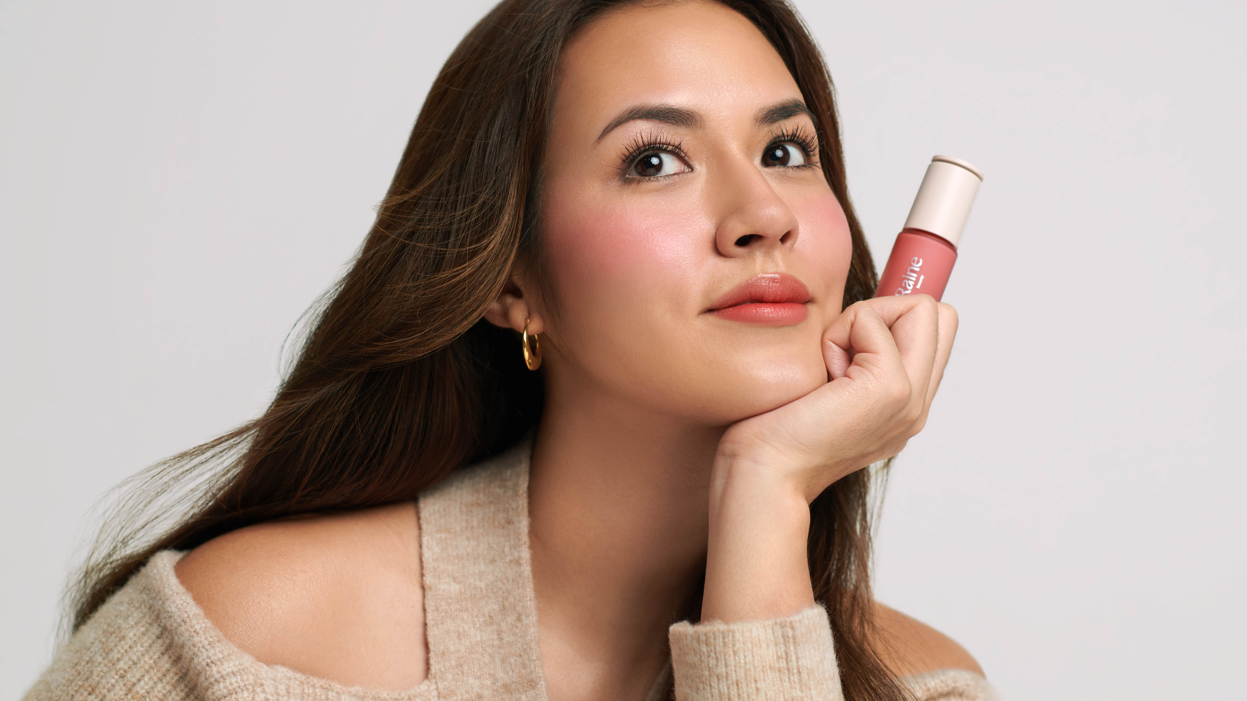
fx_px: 3538
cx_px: 624
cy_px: 323
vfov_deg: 11.3
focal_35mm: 107
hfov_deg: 20.0
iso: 250
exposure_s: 1/160
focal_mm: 85
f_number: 4
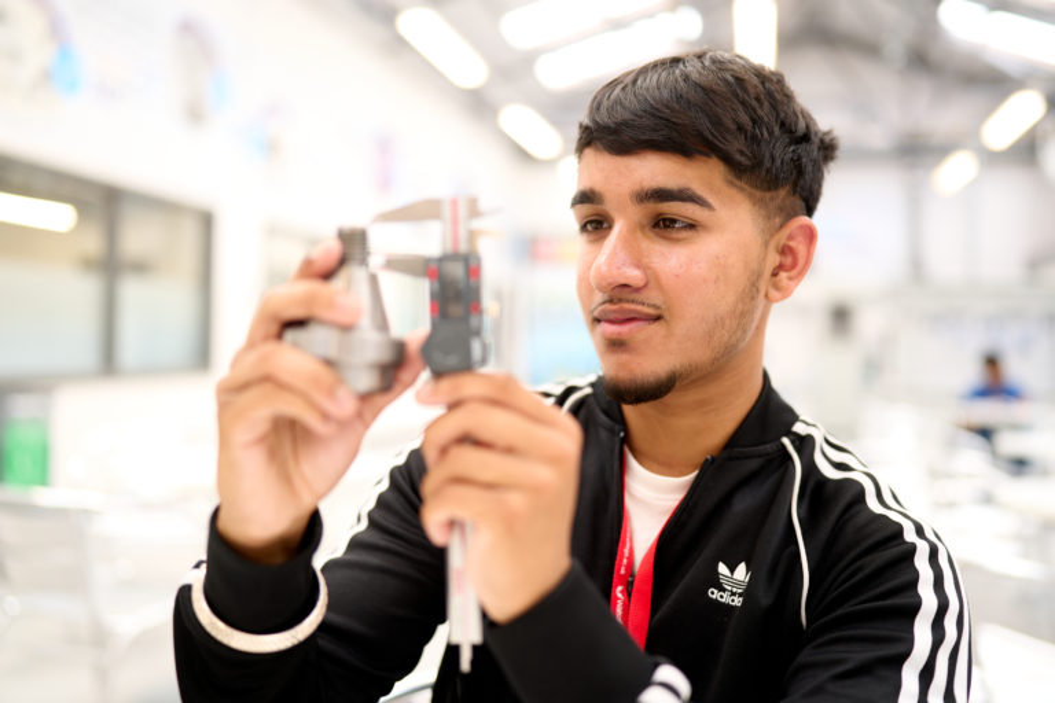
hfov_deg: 54.4
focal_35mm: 35
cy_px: 352
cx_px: 528
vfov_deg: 37.9
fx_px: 1026
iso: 200
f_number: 1.6
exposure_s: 1/200
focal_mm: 35
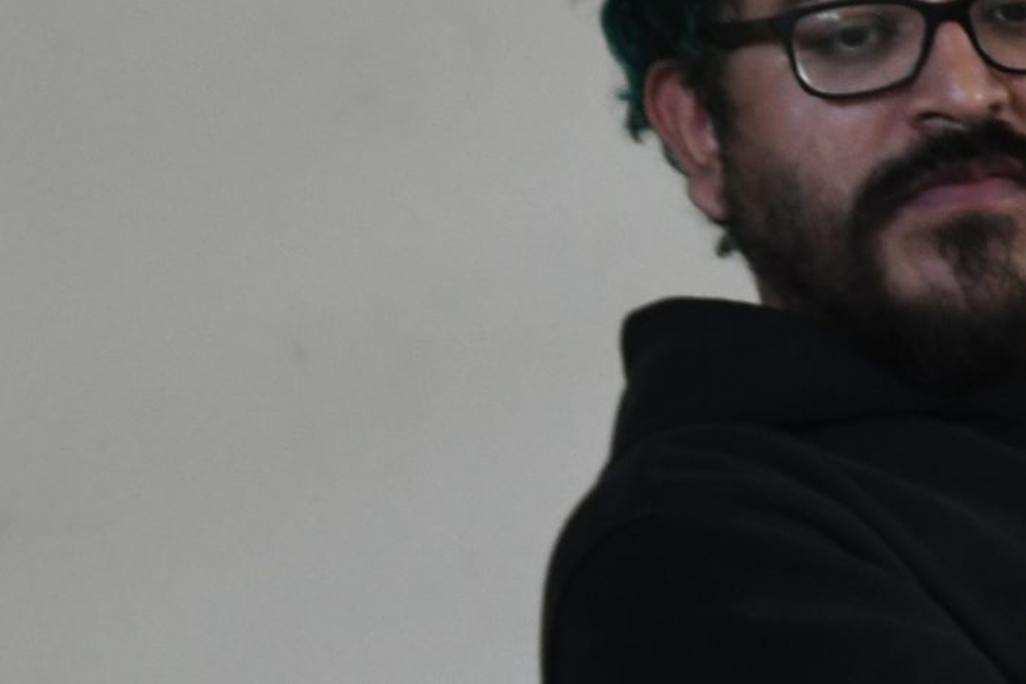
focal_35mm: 531
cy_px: 391
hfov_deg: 3.9
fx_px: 15136
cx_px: -275
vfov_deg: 2.6
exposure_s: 1/160
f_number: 5.6
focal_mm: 98
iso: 1600
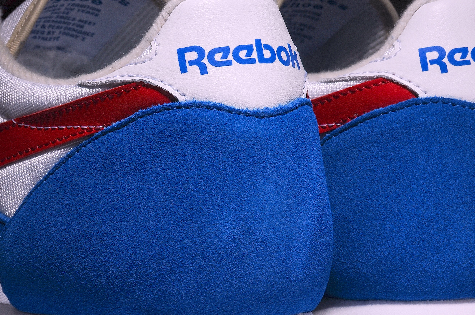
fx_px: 2093
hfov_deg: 12.9
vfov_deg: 8.6
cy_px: 167
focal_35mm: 159
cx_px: 226
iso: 200
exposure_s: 1/100
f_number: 20
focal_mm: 65
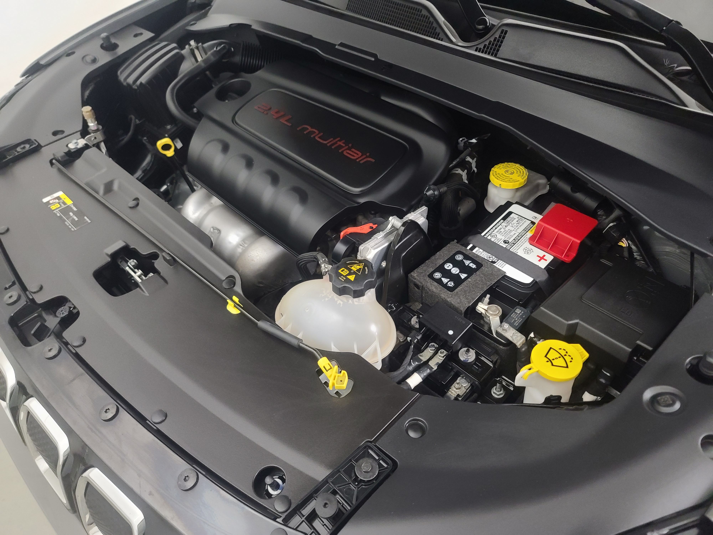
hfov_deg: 69.4
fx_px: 515
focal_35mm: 25
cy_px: 268
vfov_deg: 54.9
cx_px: 356
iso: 640
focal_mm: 7
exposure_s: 1/40
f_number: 1.8
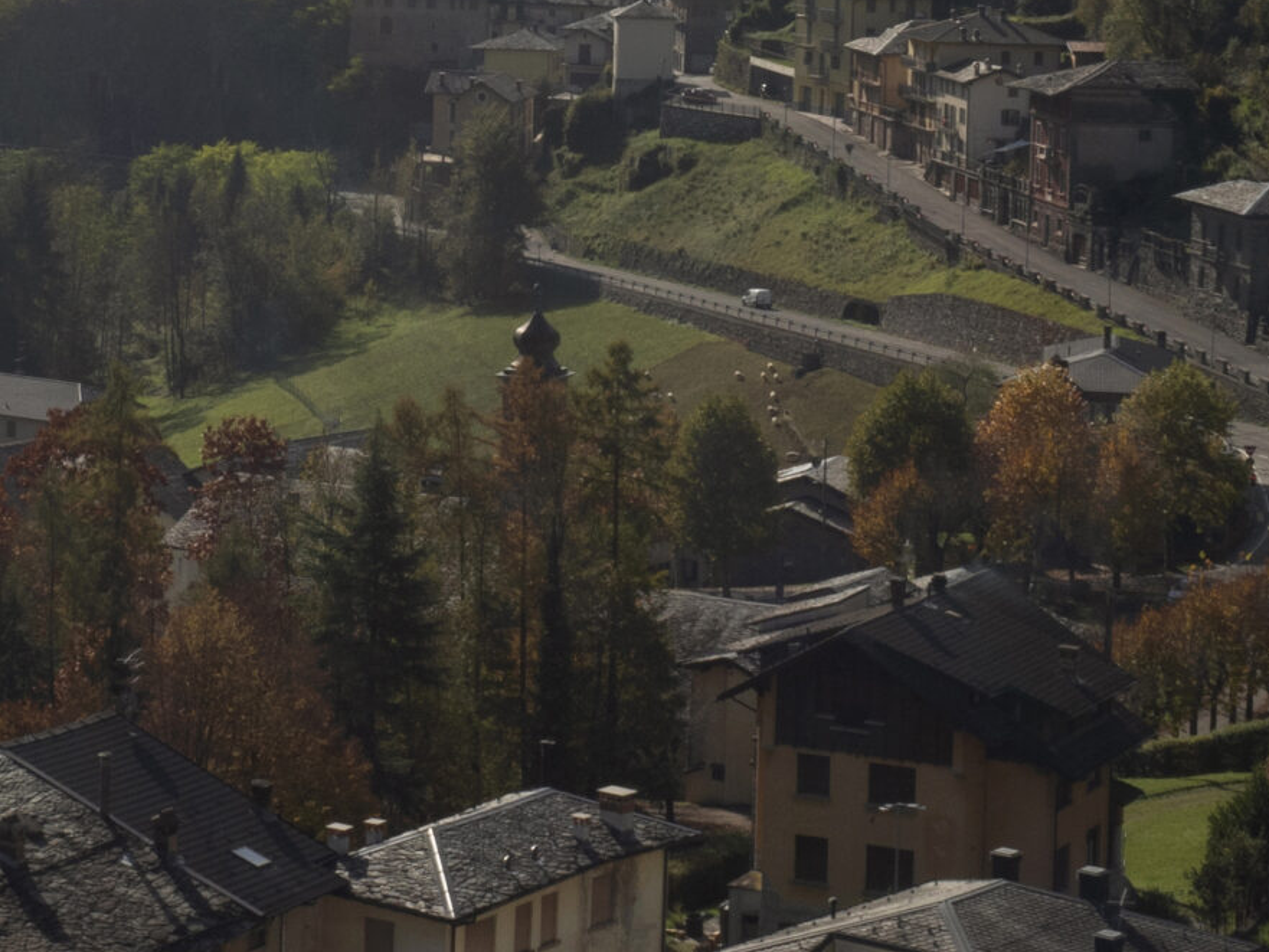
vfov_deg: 11.9
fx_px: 4473
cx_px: 300
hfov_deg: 16.1
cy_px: -212
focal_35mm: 122
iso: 200
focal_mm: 21
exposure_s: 1/160
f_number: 14
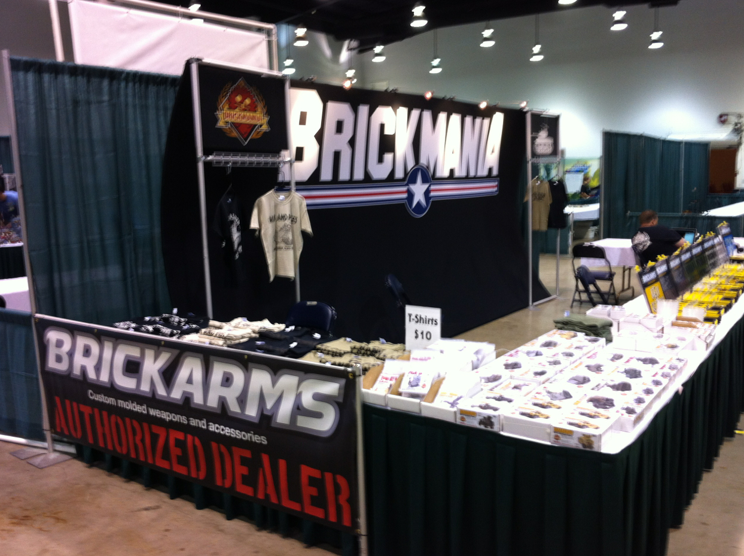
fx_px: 773
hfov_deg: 51.4
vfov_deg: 39.6
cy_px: 279
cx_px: 371
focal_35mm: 36
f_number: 2.8
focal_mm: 3.85
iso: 80
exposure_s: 1/15
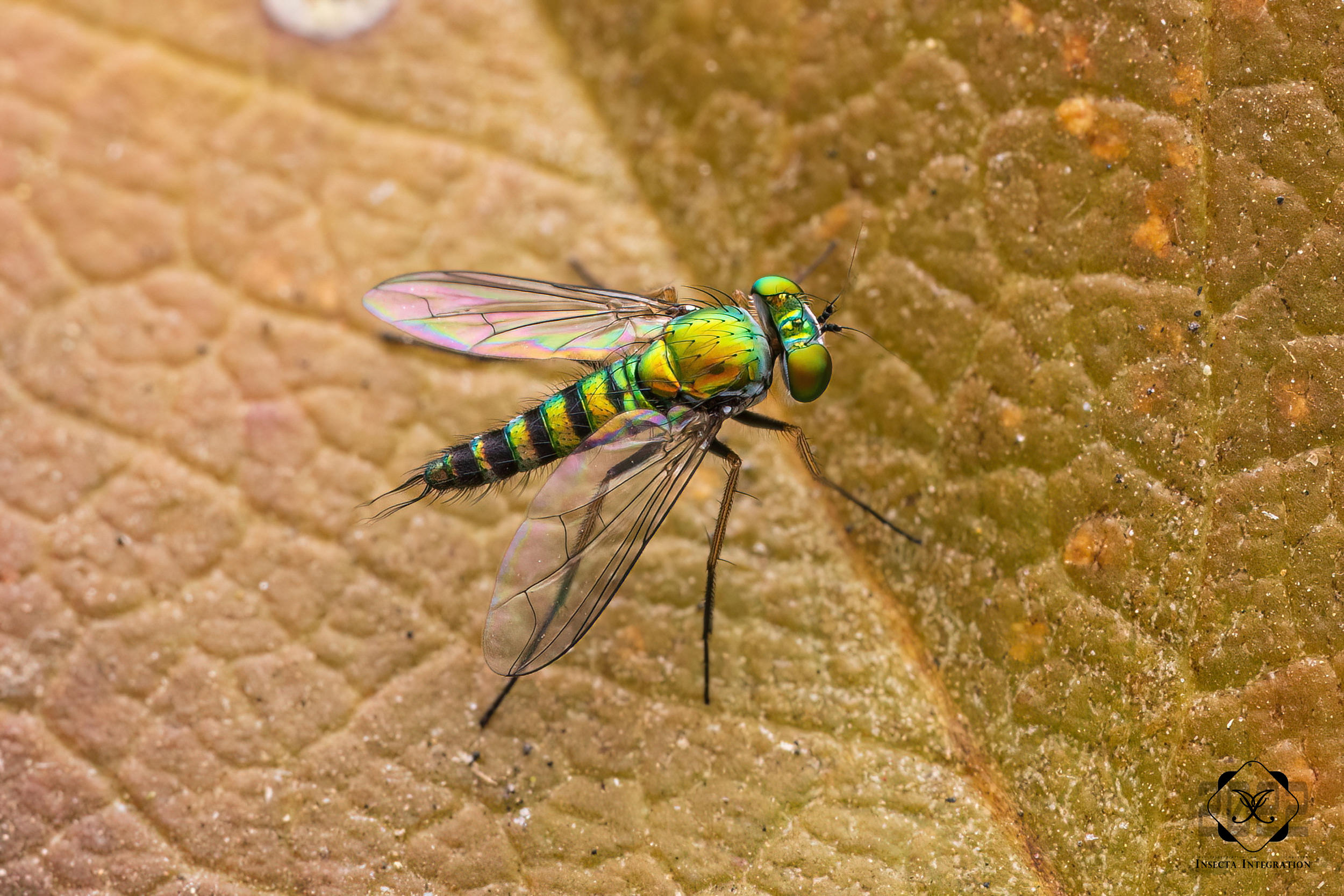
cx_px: 672
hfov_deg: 19.5
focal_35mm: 105
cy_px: 448
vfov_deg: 13.0
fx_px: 3920
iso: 200
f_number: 16
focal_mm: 105
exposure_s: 1/200
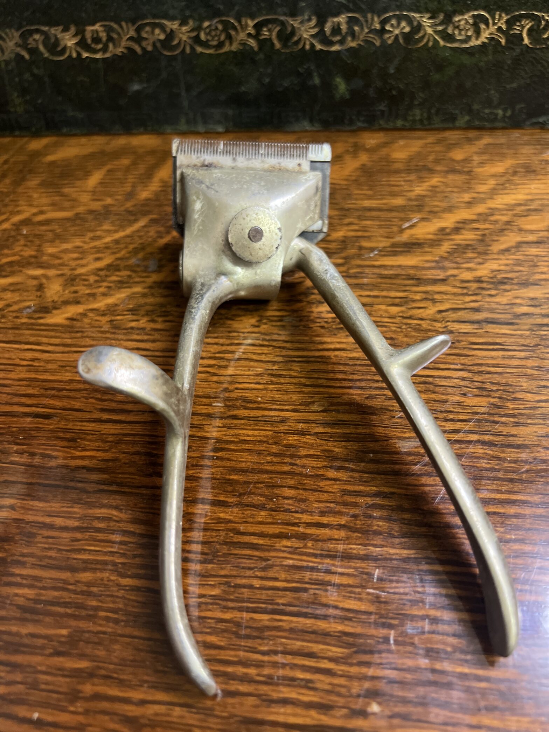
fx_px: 550
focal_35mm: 26
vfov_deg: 67.3
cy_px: 366
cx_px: 274
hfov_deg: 53.1
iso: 400
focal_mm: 5.7
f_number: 1.5
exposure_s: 1/33
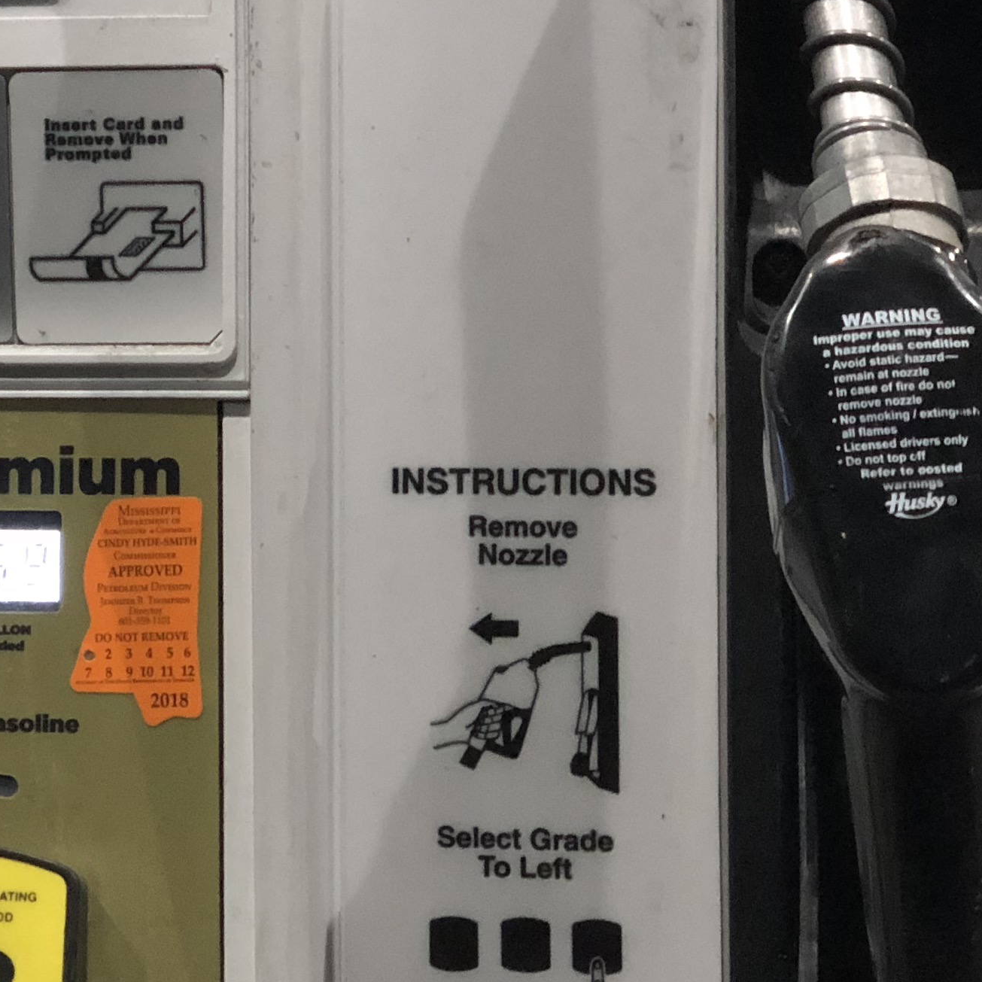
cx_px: -212
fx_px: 4558
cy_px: 236
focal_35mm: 142
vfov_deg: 12.3
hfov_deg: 12.0
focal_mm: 6
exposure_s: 1/27
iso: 125
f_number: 2.4
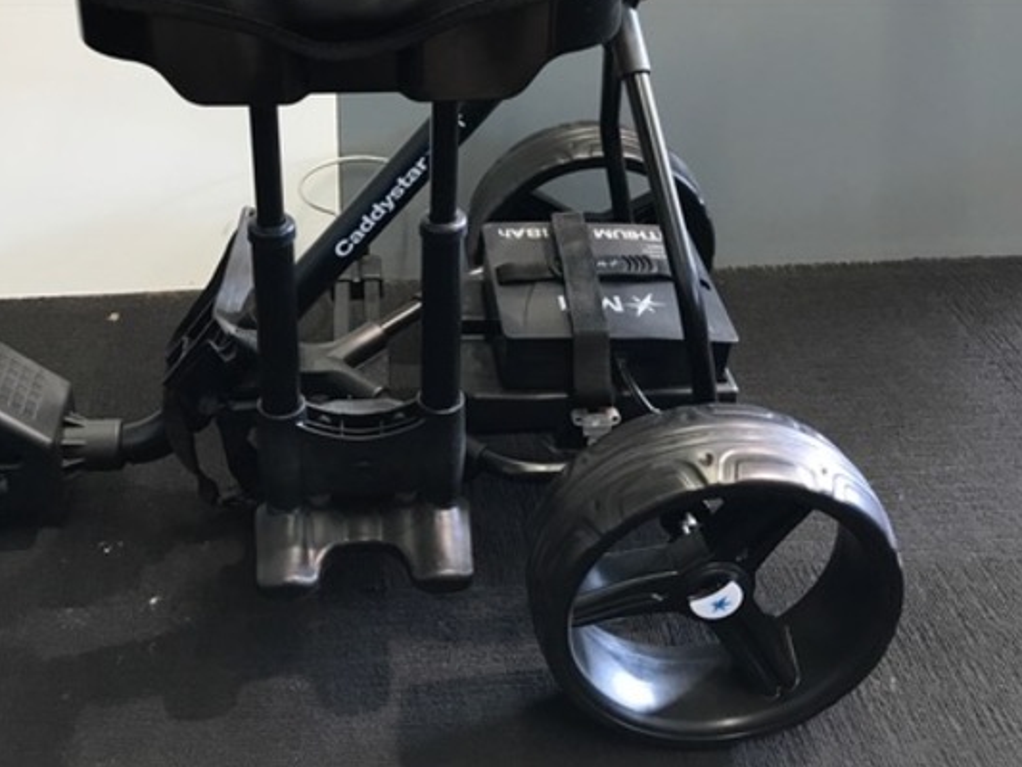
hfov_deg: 44.6
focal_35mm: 42
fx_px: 1240
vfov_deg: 33.7
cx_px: 410
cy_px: 196
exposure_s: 1/17
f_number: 1.8
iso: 40
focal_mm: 3.99
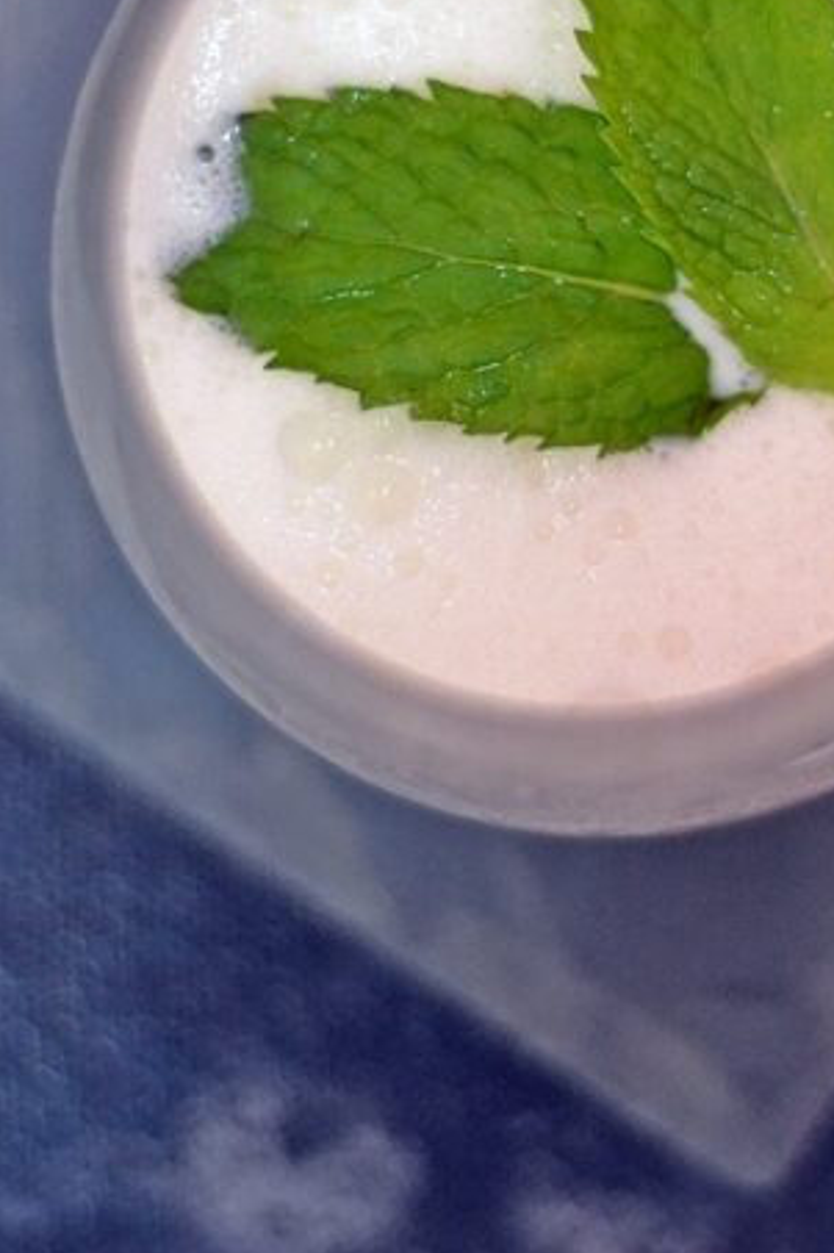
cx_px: 604
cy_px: 223
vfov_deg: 14.9
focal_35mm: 137
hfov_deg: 10.0
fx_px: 4764
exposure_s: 1/60
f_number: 1.8
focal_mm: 50
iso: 2800
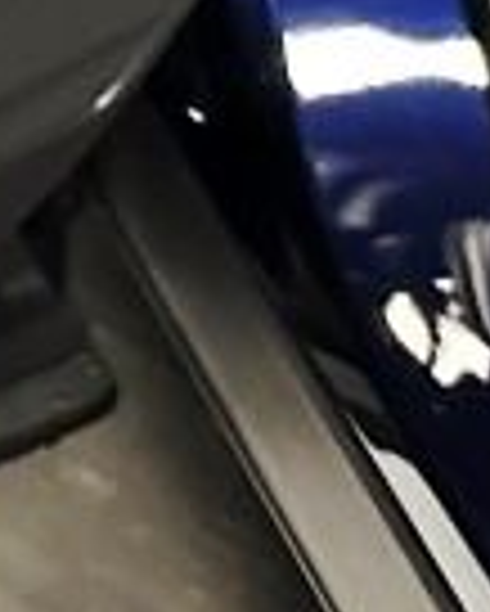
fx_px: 3187
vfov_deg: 10.1
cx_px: -1573
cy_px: -630
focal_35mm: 176
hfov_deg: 6.6
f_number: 1.78
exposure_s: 1/40
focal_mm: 6.86
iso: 1000
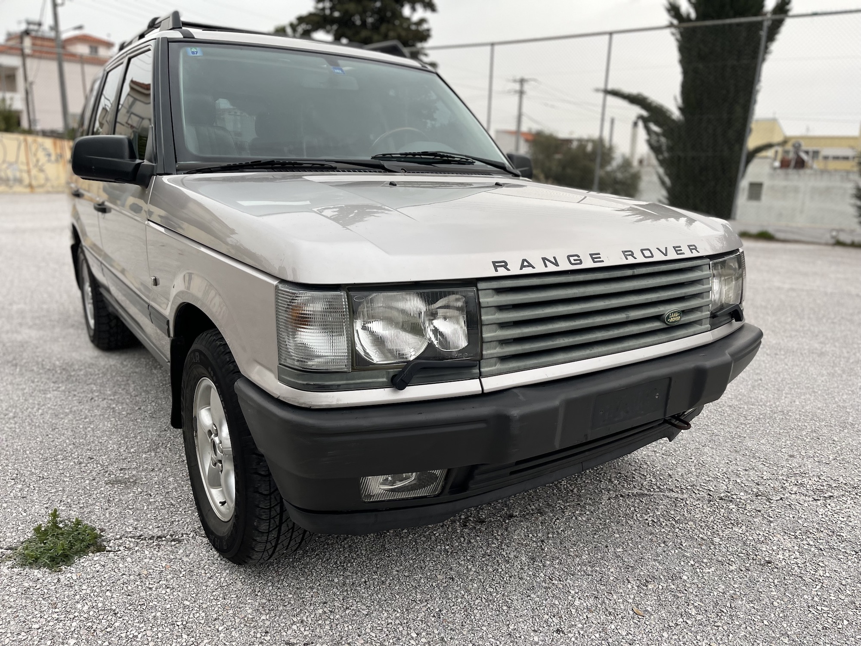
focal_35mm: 26
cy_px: 323
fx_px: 647
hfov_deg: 67.3
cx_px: 430
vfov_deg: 53.1
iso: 50
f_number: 1.6
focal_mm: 5.1
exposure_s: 1/951
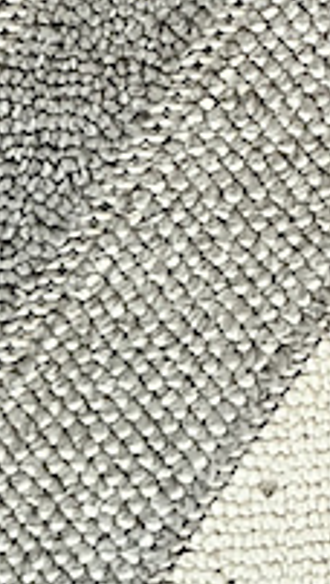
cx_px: 834
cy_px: -385
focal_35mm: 112
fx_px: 1738
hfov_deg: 9.5
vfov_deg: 16.7
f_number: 1.5
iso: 500
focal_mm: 5.7
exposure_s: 1/60
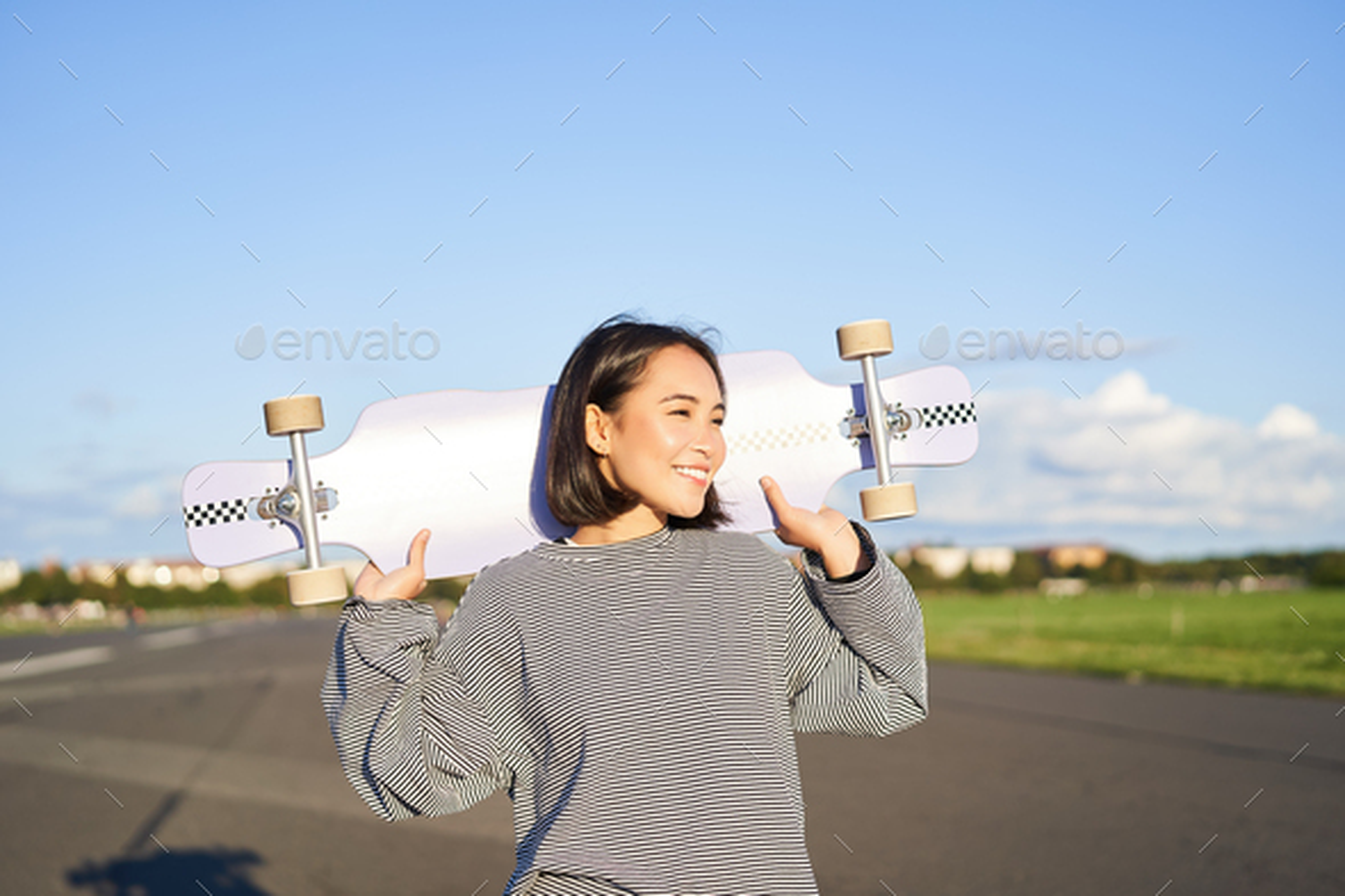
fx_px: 2054
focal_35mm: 55
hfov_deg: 36.3
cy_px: 448
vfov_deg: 24.6
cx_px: 672
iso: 100
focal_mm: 55
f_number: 2.5
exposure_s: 1/2500
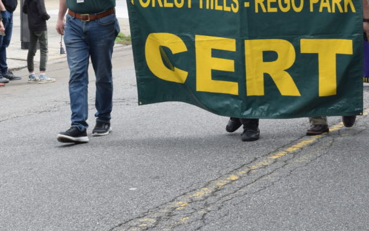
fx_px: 1298
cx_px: 216
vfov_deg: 10.0
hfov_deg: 16.2
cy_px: -49
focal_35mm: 129
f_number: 8
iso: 250
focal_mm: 34
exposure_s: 1/250
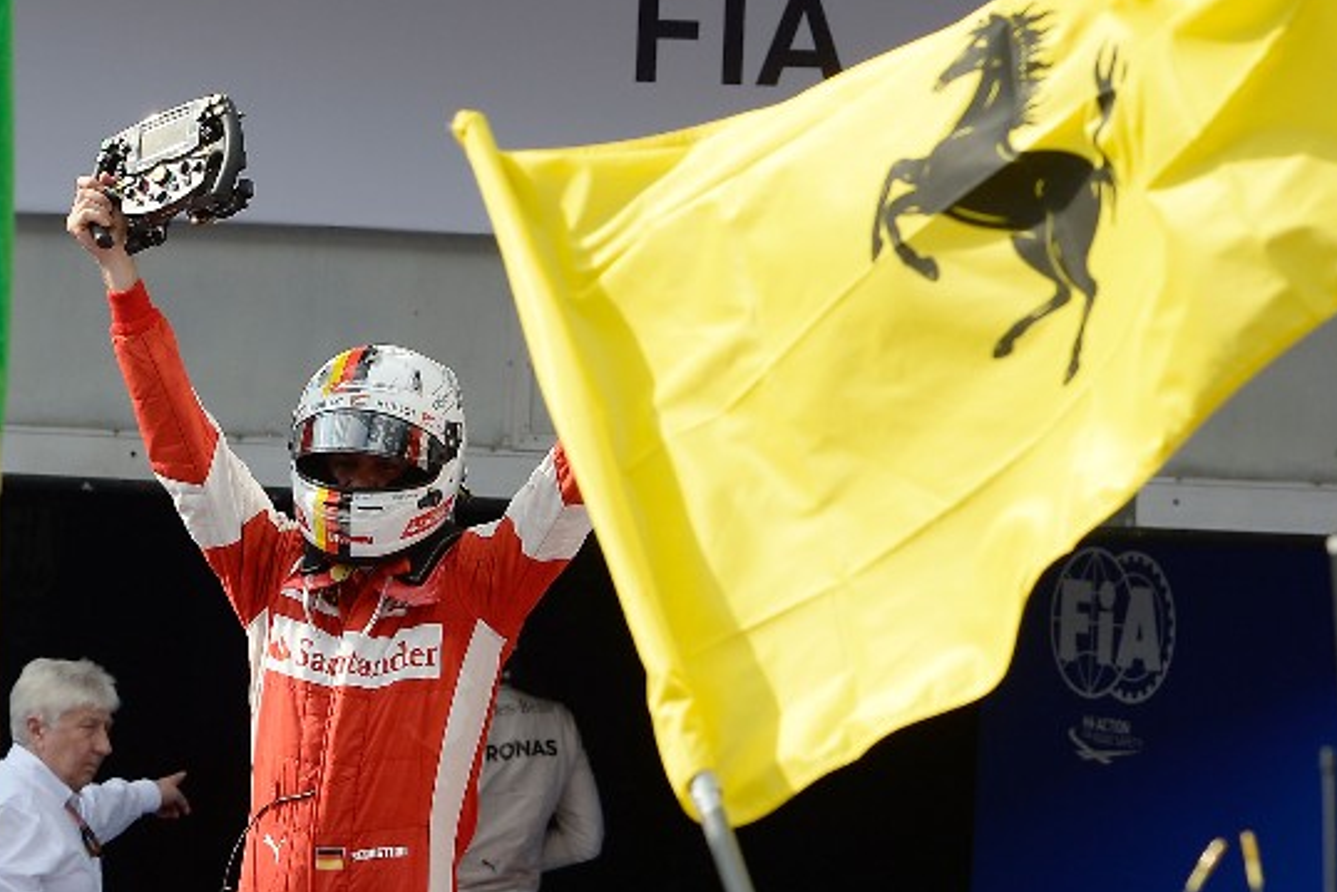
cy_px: 570
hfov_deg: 11.7
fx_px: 6501
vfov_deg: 7.8
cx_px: 258
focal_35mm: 175
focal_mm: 92
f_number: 8
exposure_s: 1/1000
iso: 400
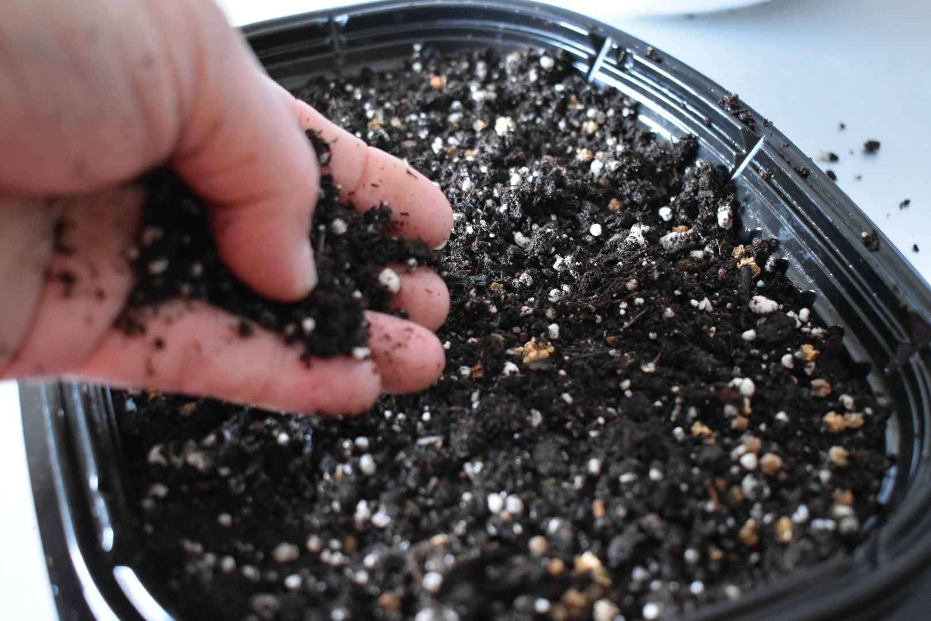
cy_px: 310
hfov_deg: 46.4
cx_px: 466
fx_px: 1086
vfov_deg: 31.9
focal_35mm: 42
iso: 4500
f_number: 4.2
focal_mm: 28
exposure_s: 1/60
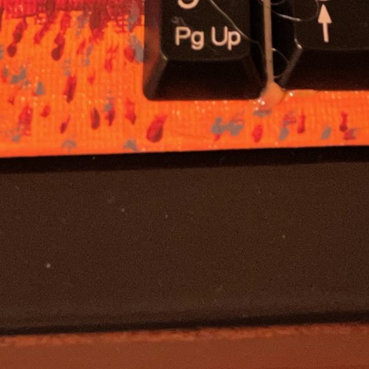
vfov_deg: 15.0
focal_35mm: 104
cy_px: -250
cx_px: 215
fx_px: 1254
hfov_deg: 16.7
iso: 1000
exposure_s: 1/24
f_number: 1.5
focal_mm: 5.7
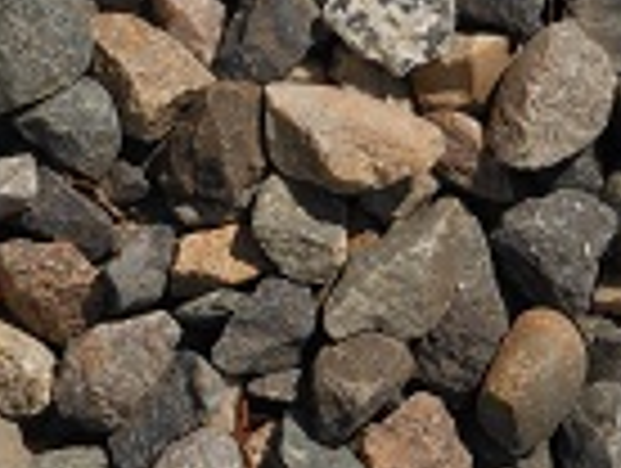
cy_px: 526
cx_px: -68
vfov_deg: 6.9
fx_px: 3846
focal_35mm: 214
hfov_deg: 9.1
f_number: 5.2
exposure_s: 1/1000
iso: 80
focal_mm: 13.2
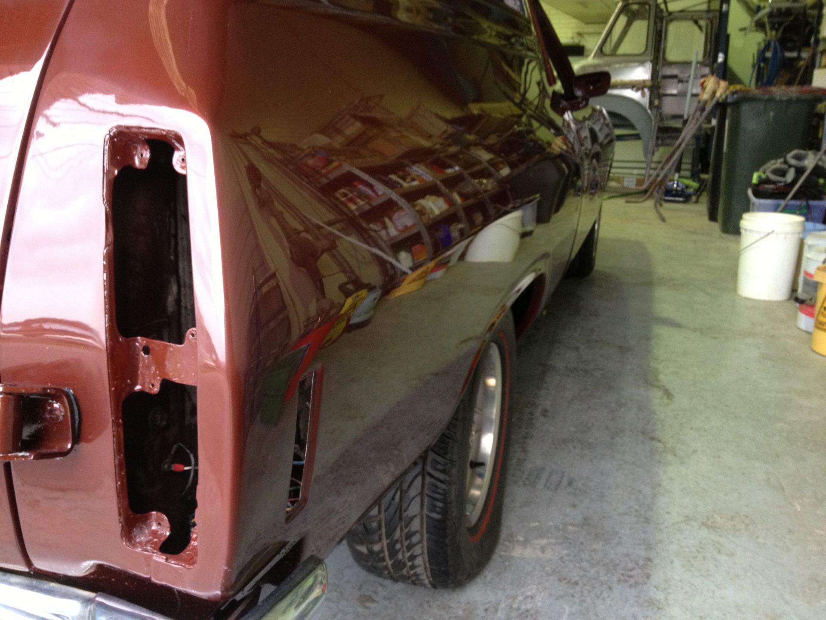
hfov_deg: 52.6
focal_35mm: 35
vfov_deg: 40.7
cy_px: 310
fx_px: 835
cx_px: 413
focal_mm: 4.28
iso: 160
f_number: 2.4
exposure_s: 1/20
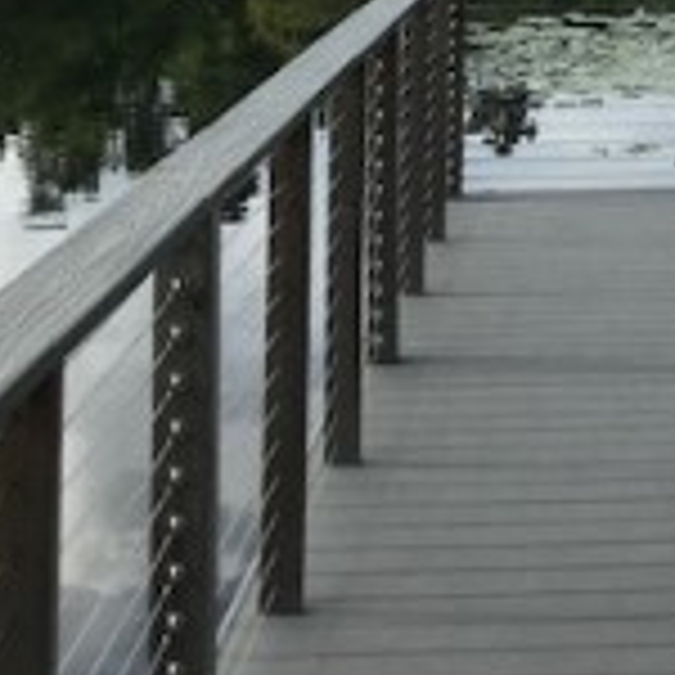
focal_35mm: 88
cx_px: 814
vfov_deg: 18.3
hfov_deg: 18.7
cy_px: -225
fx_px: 1941
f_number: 1.8
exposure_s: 1/2591
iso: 20
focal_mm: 3.99
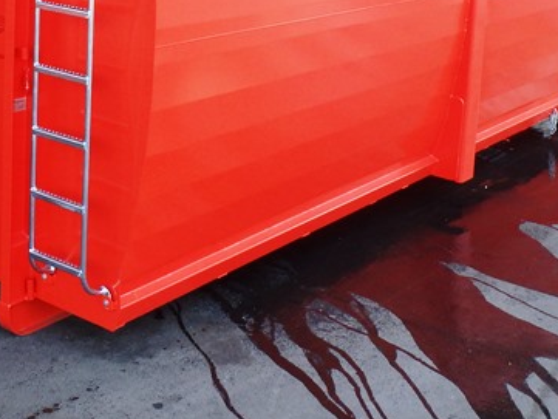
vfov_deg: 22.4
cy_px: -39
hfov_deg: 31.1
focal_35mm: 62
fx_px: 1000
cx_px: 227
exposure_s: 1/100
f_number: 3.9
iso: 125
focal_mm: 5
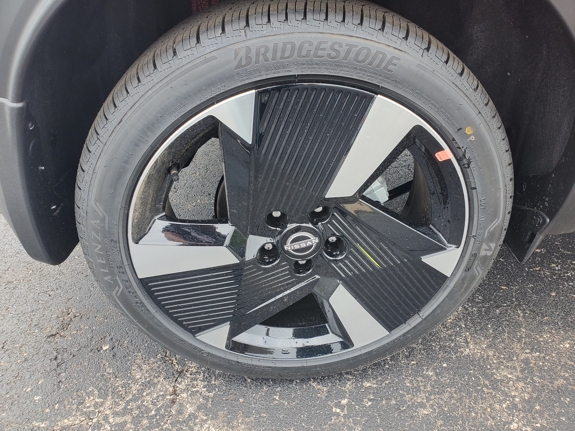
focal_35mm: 26
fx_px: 432
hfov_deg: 67.3
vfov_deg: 53.1
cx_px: 288
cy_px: 216
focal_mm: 4.3
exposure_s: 1/145
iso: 50
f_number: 2.4
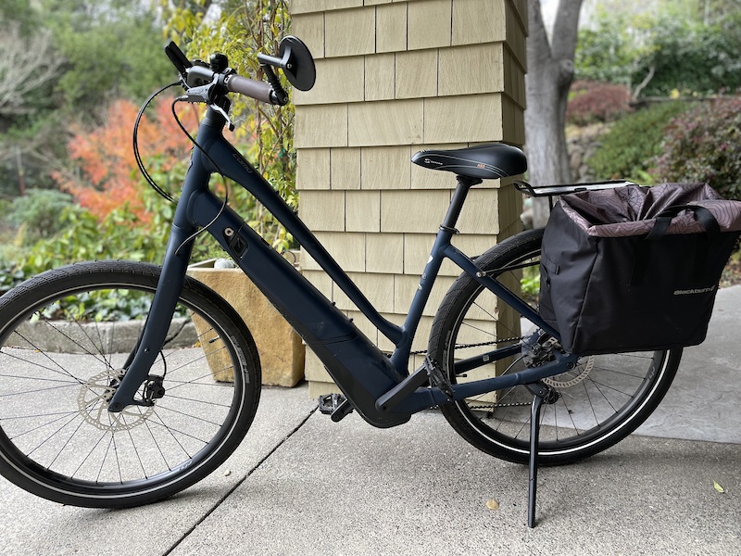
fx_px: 557
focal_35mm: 26
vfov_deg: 53.1
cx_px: 370
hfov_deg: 67.3
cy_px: 278
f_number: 1.6
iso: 64
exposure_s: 1/121
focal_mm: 4.2
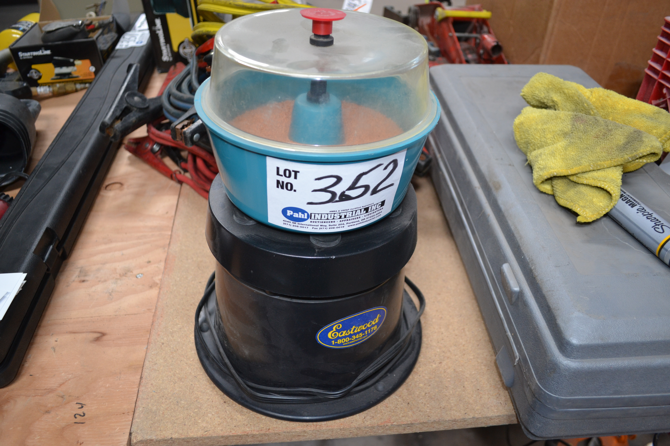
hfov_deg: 67.4
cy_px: 223
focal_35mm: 27
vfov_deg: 47.9
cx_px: 335
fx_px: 502
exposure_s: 1/60
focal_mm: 18
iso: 500
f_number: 3.5
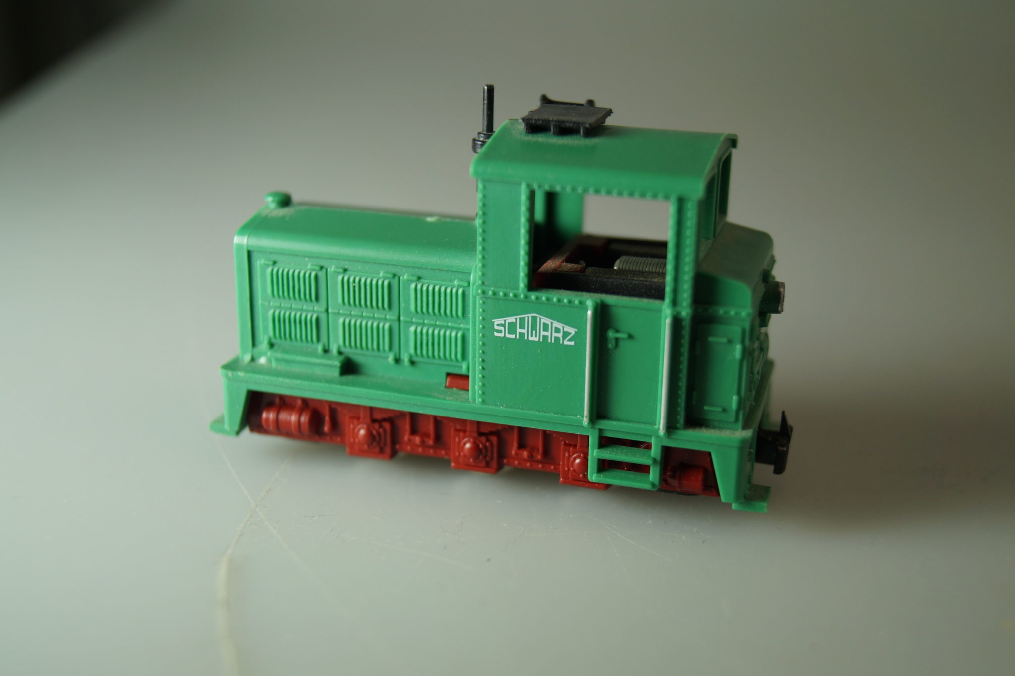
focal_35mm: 52
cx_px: 508
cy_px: 338
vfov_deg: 25.7
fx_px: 1480
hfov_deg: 37.9
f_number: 4.5
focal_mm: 35
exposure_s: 1/160
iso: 125
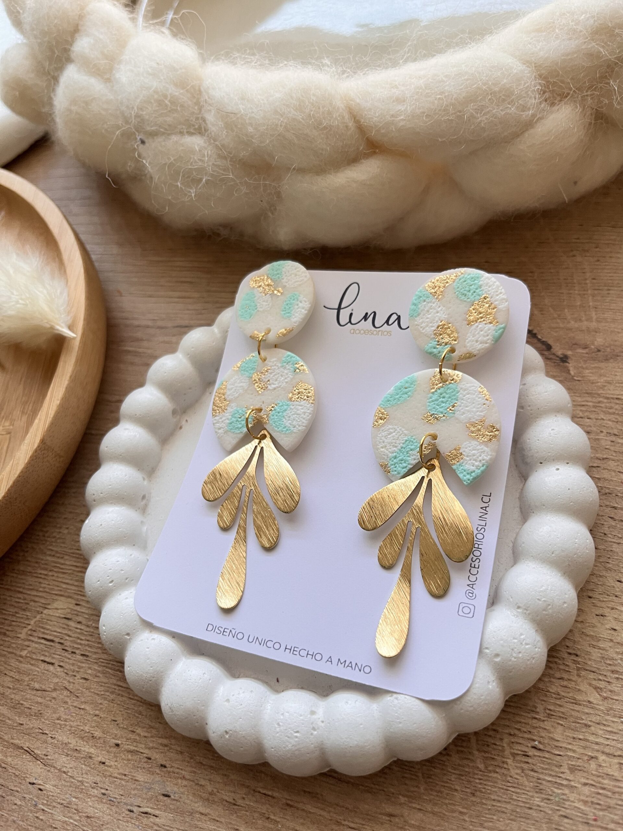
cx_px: 312
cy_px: 416
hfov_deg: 53.1
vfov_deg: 67.3
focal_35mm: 26
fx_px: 624
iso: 125
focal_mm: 5.1
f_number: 1.6
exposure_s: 1/60
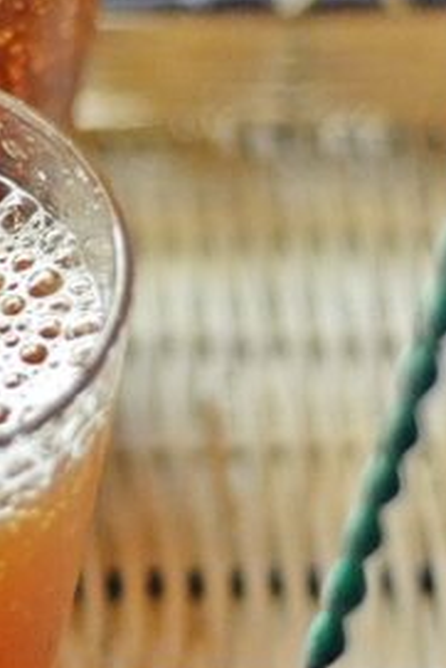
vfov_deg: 9.0
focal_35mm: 228
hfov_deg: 6.0
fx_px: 4231
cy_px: 248
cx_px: -37
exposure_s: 1/50
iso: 3200
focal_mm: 50
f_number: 1.8
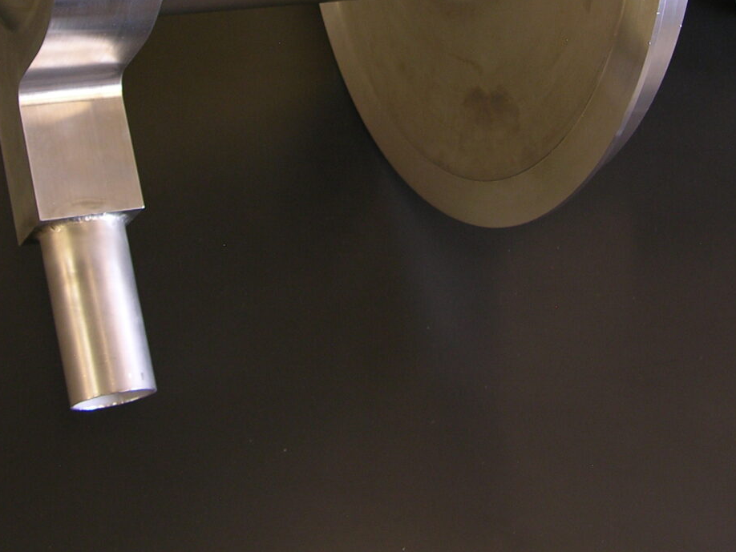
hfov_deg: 22.5
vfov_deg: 16.5
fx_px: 1850
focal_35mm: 87
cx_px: 350
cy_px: -37
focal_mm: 10
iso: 50
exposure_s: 1/6.7
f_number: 2.9
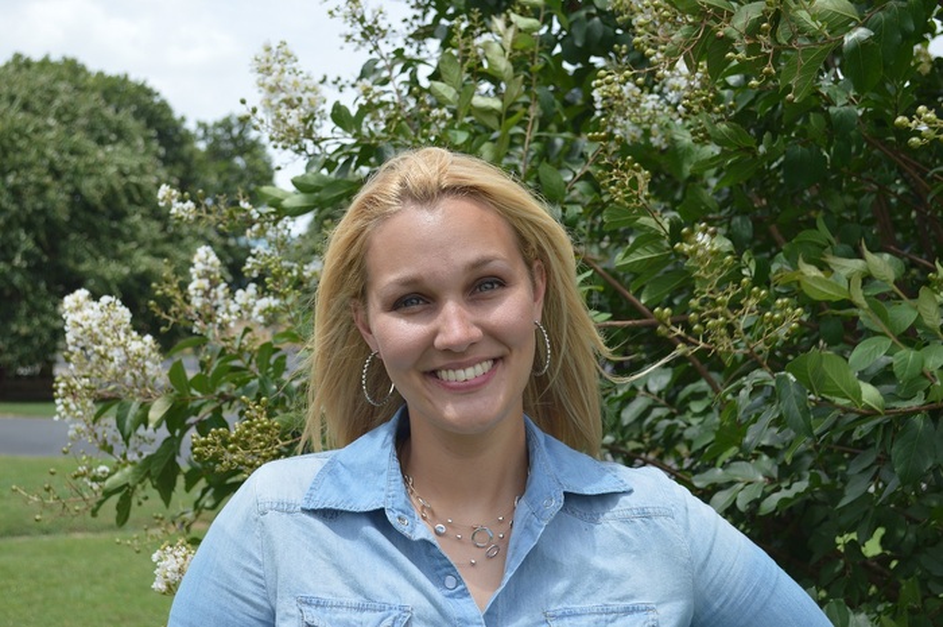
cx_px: 472
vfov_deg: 25.0
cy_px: 314
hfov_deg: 36.9
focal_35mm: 54
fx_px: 1413
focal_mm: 36
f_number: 6.3
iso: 100
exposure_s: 1/160
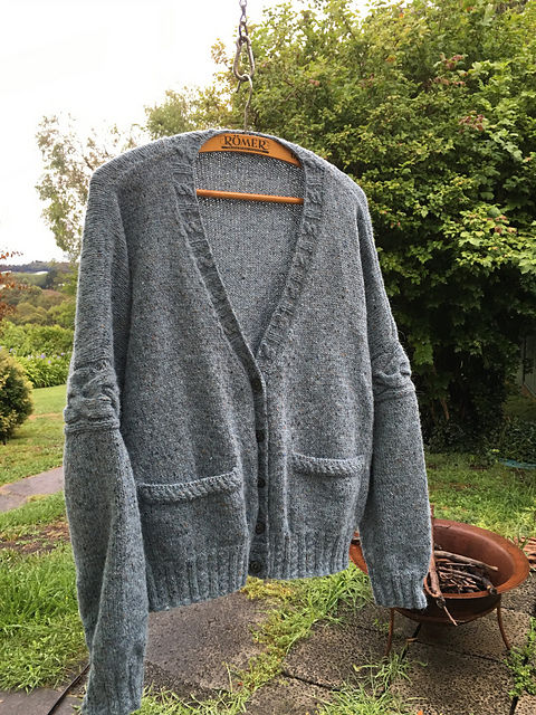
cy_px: 358
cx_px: 268
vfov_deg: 61.7
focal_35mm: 29
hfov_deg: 48.2
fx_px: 599
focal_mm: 4.15
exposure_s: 1/33
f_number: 2.2
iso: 40
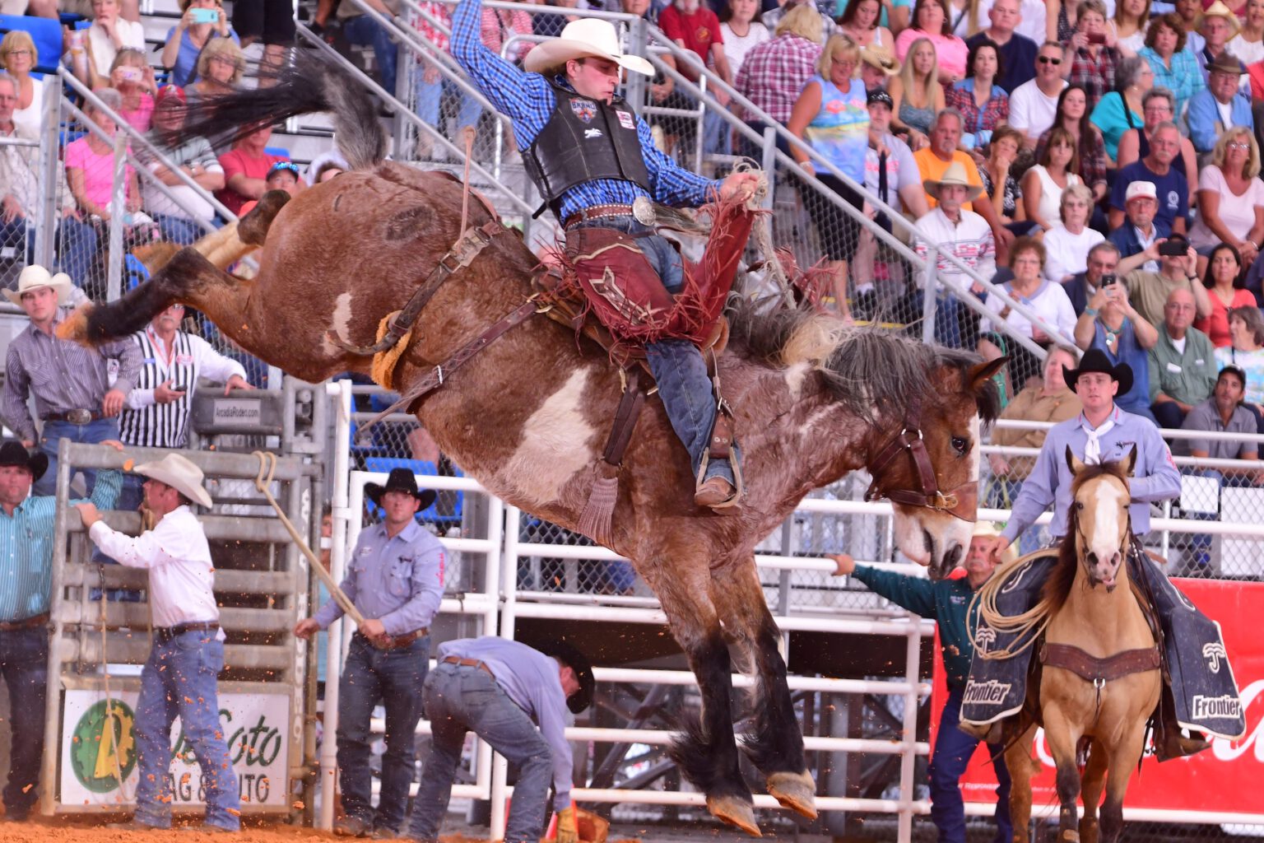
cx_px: 632
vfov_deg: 5.9
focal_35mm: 232
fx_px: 8163
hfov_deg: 8.9
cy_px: 422
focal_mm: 155
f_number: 4.5
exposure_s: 1/320
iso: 800
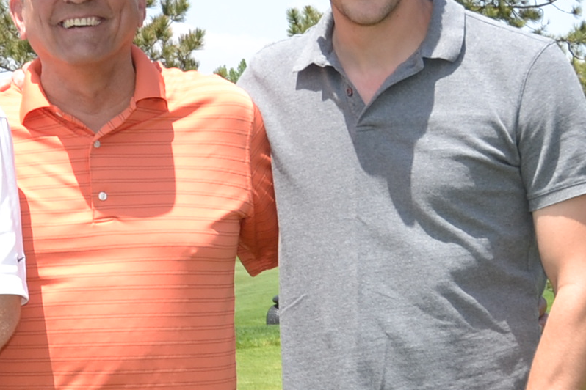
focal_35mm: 130
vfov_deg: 10.5
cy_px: 360
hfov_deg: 15.5
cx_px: 10
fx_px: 2116
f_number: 9
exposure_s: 1/200
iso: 200
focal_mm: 20
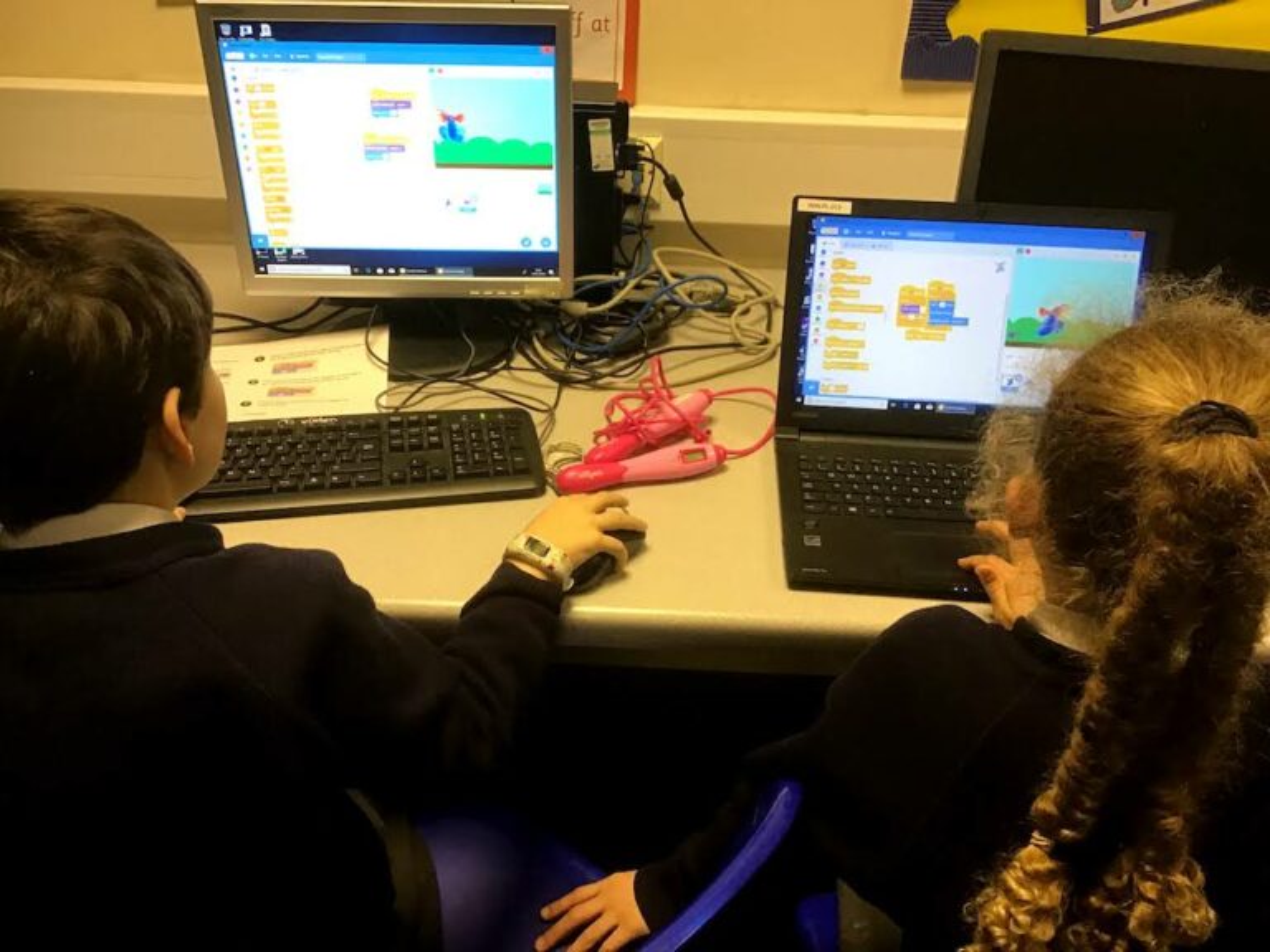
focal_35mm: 31
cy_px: 476
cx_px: 635
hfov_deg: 58.4
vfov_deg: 45.4
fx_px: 1137
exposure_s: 1/33
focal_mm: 3.3
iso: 125
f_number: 2.4
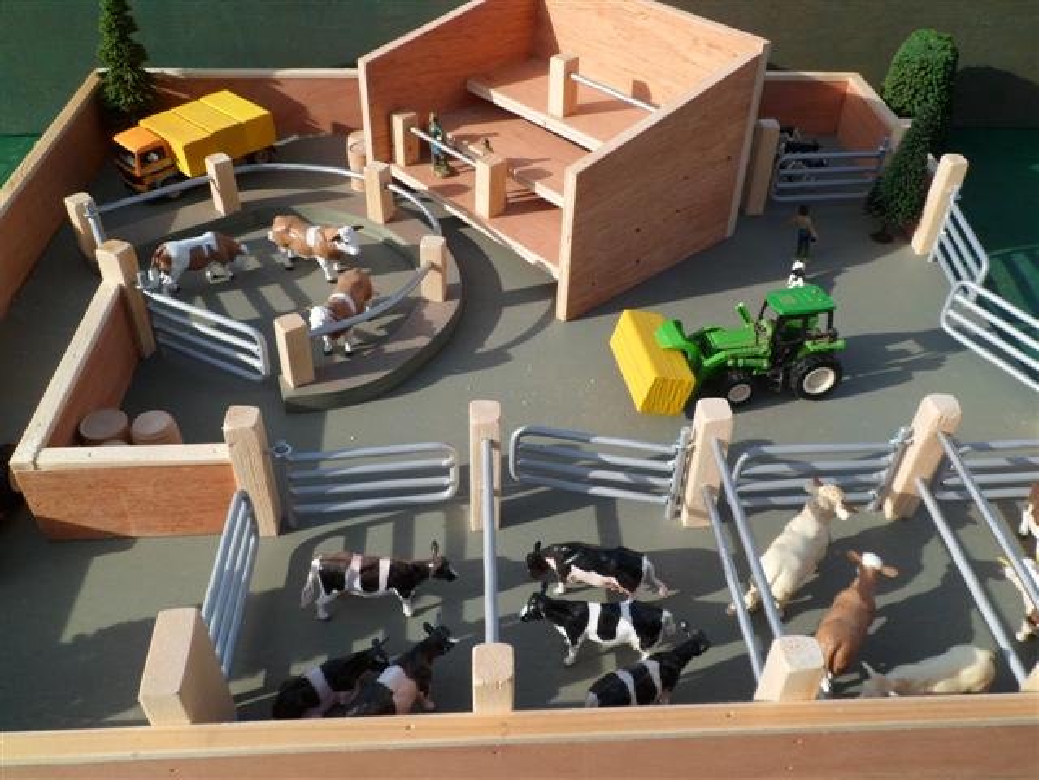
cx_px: 520
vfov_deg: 45.5
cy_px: 390
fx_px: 931
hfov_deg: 58.3
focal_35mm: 31
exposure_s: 1/750
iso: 80
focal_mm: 5.3
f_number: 3.5
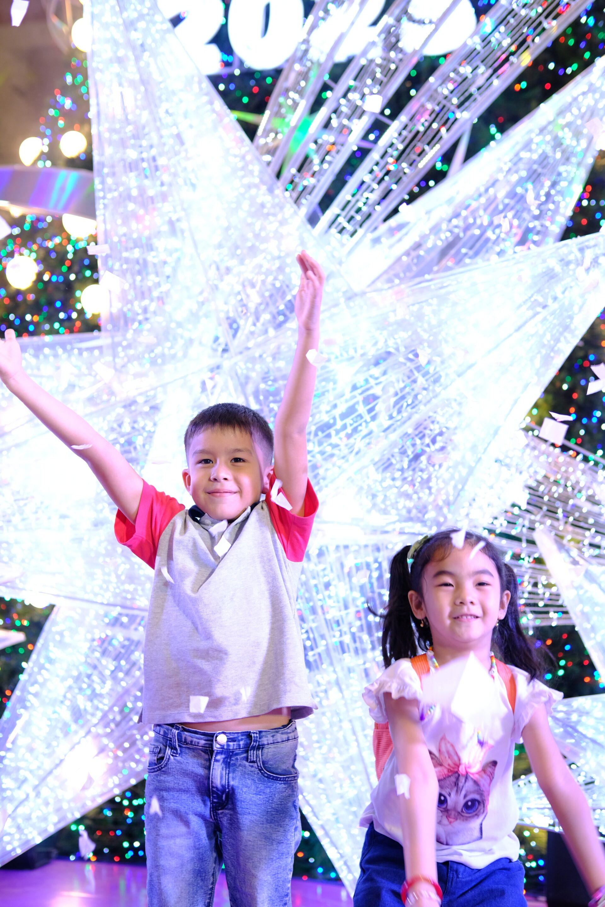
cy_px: 454
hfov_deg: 27.0
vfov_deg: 39.6
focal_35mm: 50
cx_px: 302
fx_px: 1259
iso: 640
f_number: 2.5
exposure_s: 1/180
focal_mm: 33
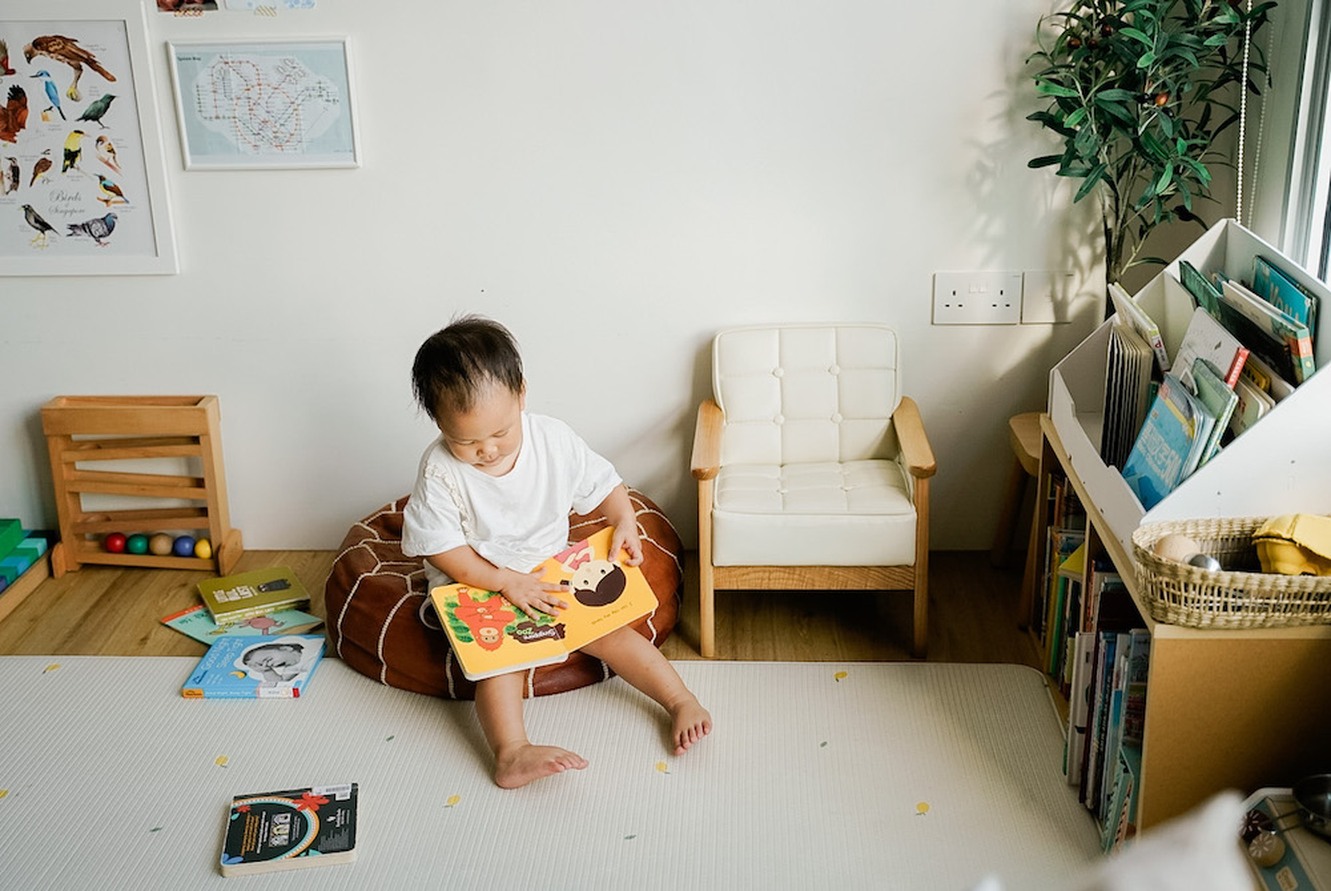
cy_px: 446
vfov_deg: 32.0
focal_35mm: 42
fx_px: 1554
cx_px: 666
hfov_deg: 46.4
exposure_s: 1/800
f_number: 2.8
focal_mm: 42
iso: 1000
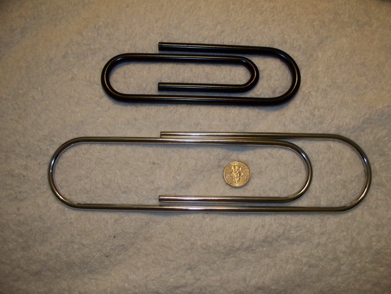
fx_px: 407
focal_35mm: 36
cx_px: 196
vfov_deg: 39.7
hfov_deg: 51.4
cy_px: 147
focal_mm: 7.54
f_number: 2.8
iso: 200
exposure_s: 1/60
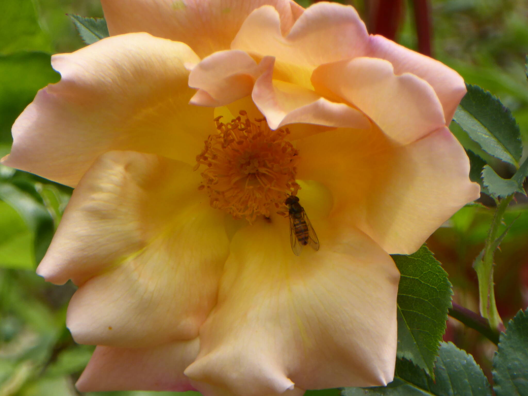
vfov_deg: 1.3
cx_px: 264
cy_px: 198
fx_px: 17709
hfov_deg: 1.7
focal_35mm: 1161
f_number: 6.4
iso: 80
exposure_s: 1/200
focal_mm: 129
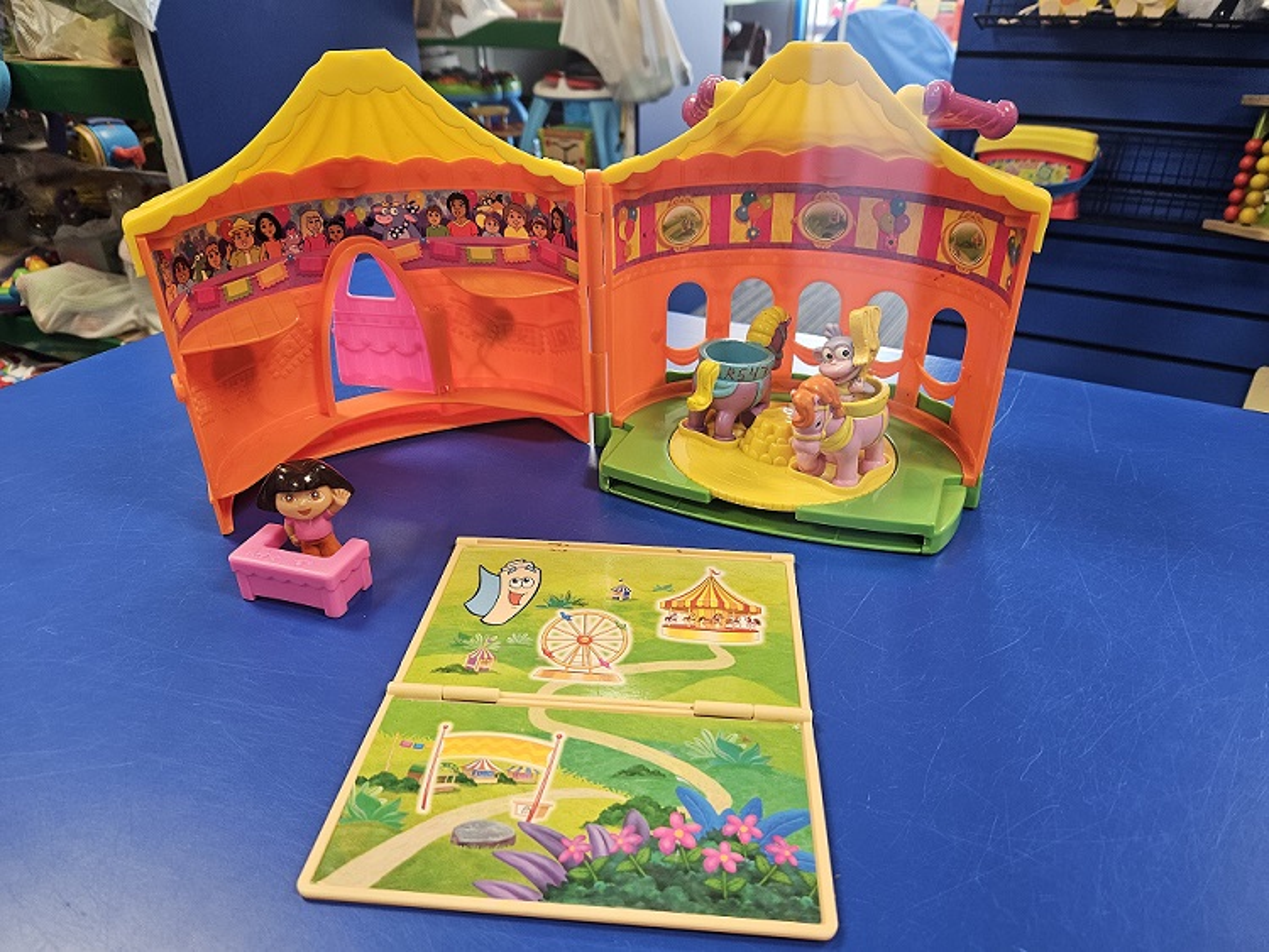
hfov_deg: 73.9
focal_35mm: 23
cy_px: 476
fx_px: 843
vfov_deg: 58.9
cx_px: 634
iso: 200
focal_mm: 5.4
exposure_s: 1/100
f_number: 1.8
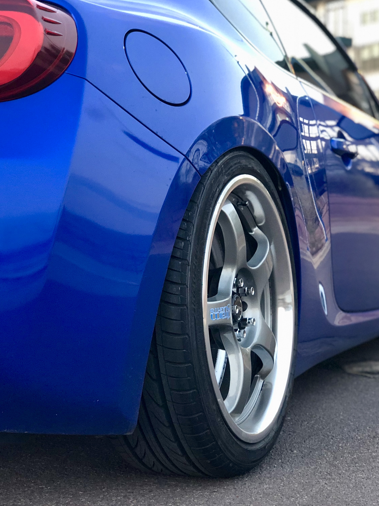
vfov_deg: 27.8
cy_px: 251
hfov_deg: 21.0
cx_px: 202
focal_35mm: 70
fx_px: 1022
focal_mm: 6
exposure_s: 1/20
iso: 160
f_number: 2.4
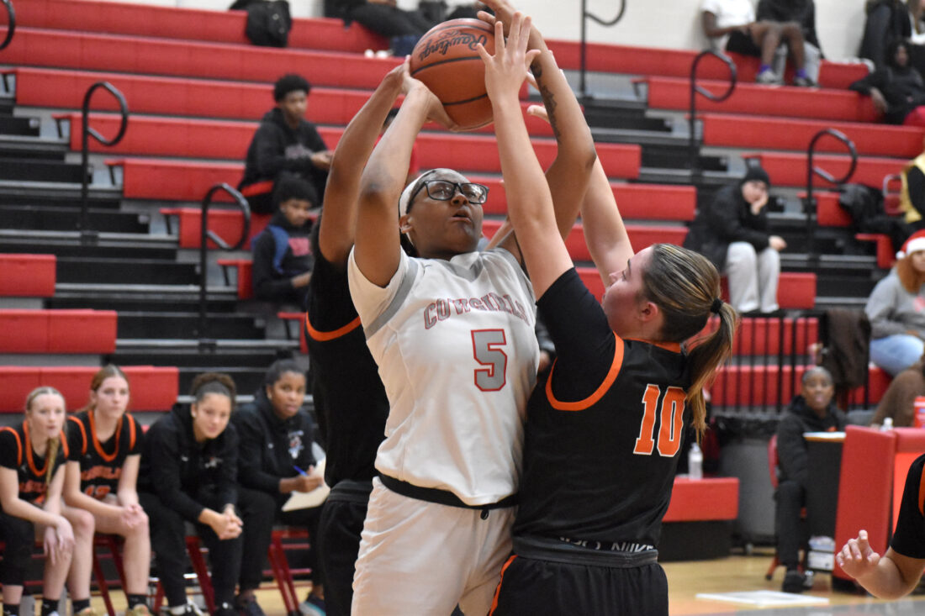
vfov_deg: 9.9
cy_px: 308
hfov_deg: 14.9
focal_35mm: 138
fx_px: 3545
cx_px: 462
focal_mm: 92
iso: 6400
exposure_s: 1/400
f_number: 5
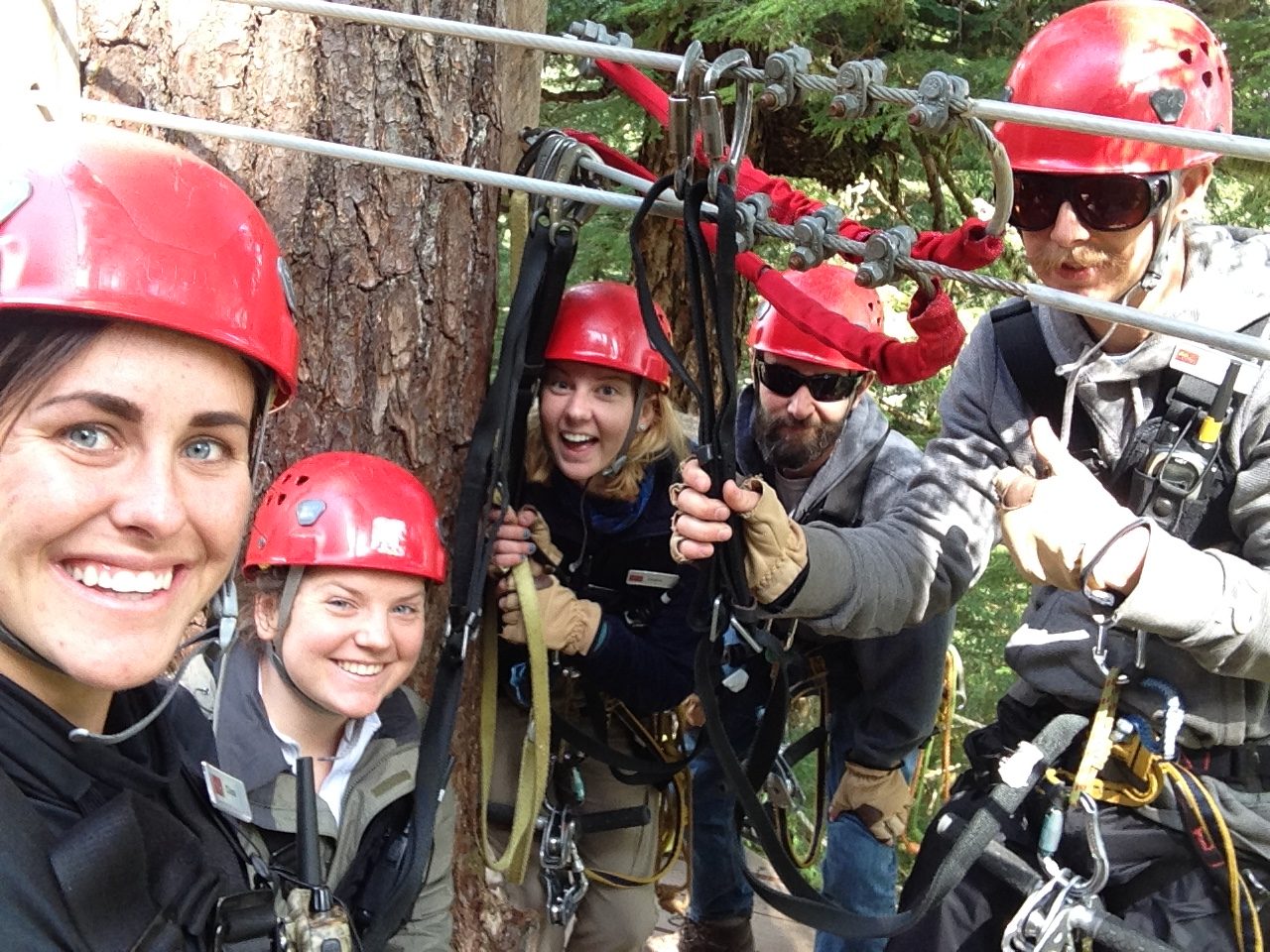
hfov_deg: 52.6
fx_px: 1284
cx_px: 635
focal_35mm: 35
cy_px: 476
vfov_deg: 40.7
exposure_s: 1/40
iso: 32
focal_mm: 2.18
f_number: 2.4
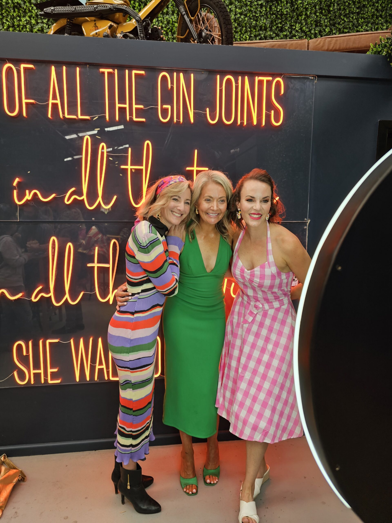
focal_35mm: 23
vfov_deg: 73.9
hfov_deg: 58.9
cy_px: 262
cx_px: 196
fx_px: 347
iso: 64
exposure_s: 1/100
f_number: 1.7
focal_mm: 6.3
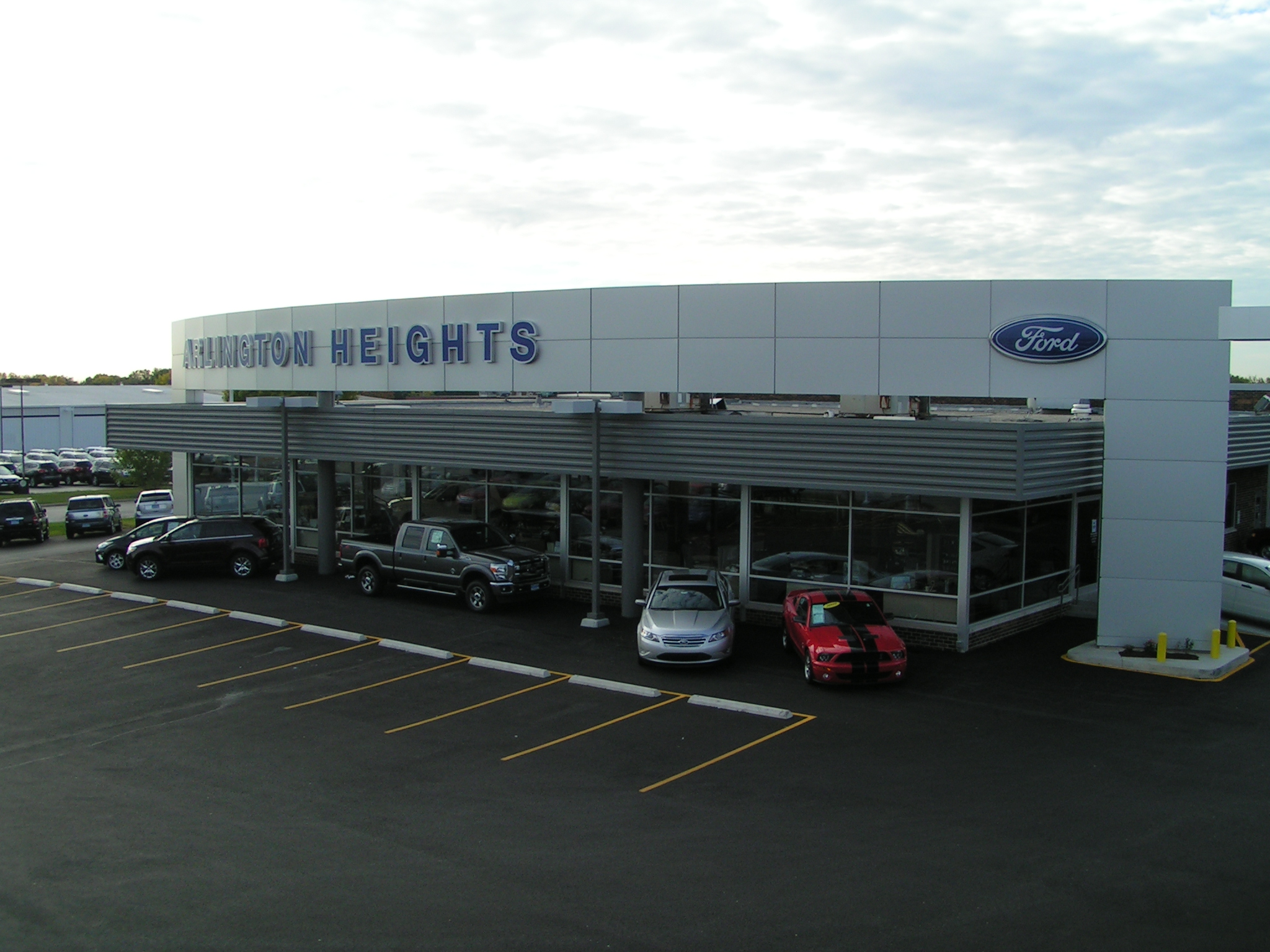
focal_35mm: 38
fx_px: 1394
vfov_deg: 37.7
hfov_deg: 49.0
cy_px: 476
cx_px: 635
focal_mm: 5.8
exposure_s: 1/250
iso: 50
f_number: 5.6
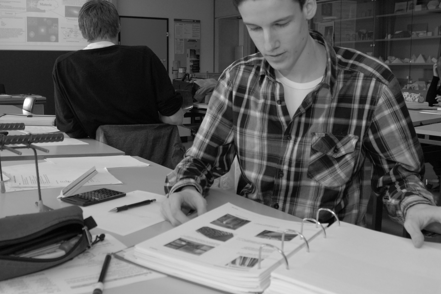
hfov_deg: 52.9
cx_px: 187
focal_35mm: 36
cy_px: 117
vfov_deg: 36.7
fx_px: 441
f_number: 5
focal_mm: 18
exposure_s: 1/60
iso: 320
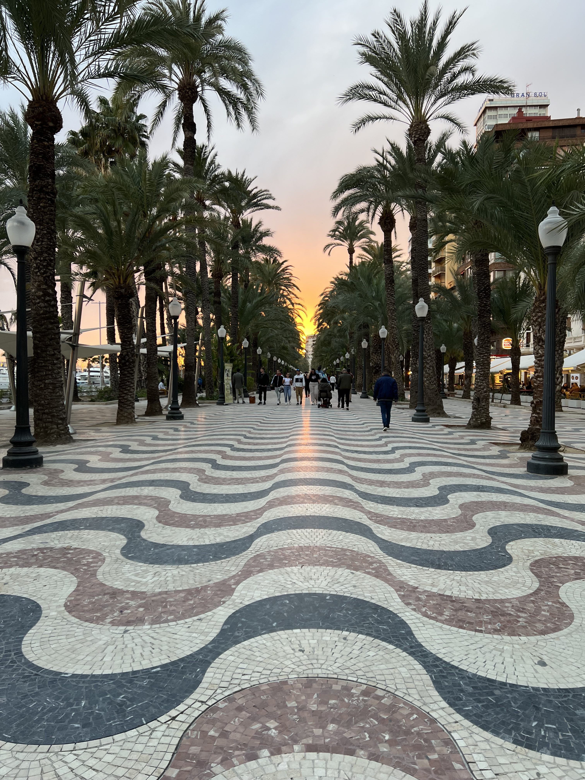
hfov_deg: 53.1
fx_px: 586
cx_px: 292
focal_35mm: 26
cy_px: 390
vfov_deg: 67.3
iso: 80
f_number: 1.5
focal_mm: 5.7
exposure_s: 1/100
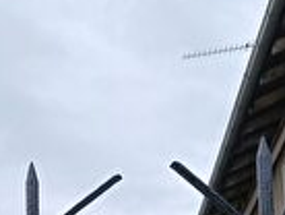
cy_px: 479
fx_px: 751
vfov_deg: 13.2
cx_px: -64
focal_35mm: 91
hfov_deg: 20.1
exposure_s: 1/225
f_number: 1.7
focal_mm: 5.24
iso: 50
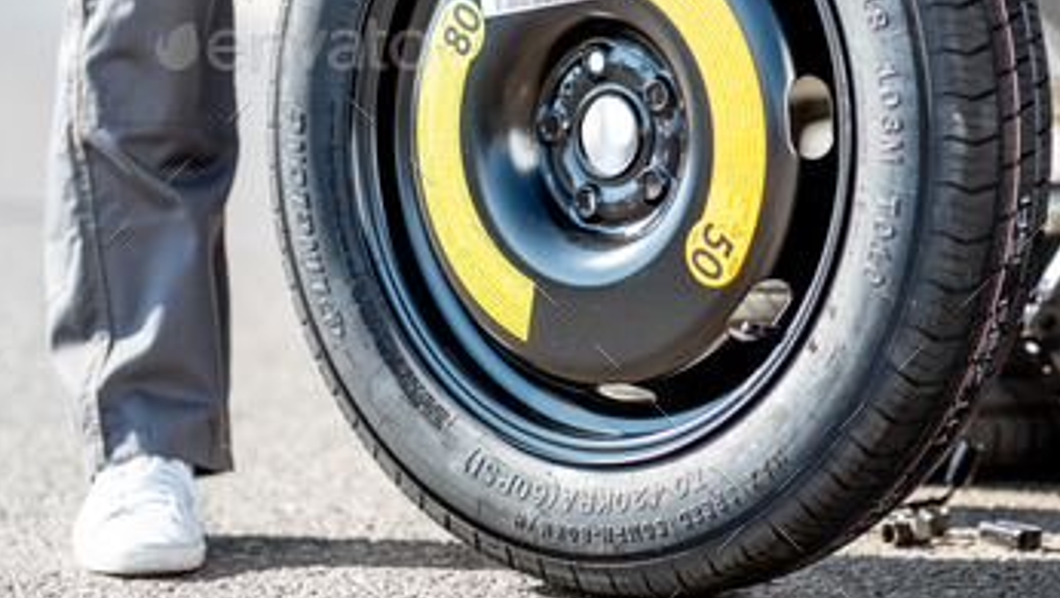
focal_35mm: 152
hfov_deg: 14.1
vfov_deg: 8.0
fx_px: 4274
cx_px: 744
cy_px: 193
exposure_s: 1/1000
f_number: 2.2
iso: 100
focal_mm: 85
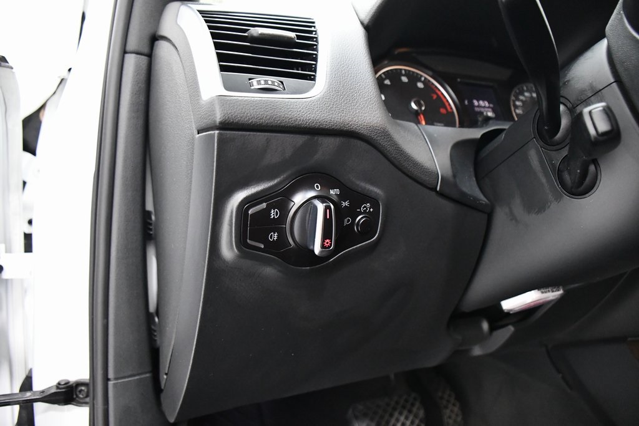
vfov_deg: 47.9
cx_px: 320
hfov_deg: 67.4
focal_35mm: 27
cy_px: 213
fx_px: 479
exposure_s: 1/60
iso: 6400
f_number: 3.5
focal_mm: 18
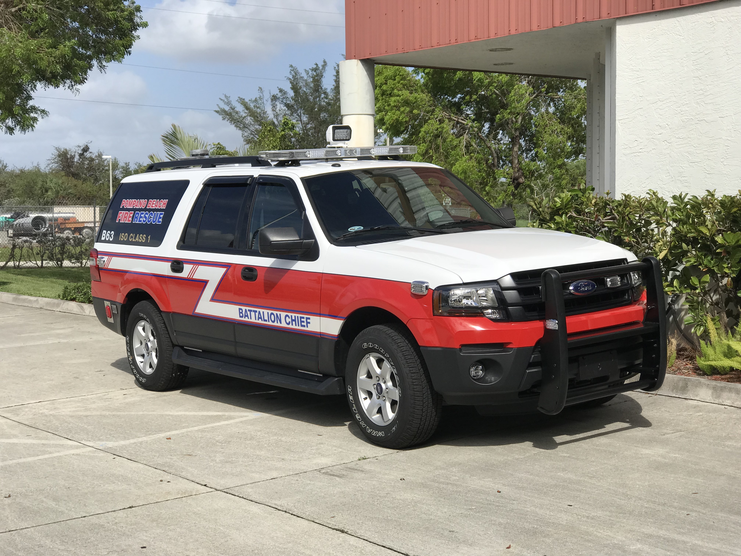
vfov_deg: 25.7
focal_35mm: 57
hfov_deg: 33.8
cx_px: 370
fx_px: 1220
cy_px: 278
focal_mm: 6.6
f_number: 2.8
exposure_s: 1/1259
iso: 20
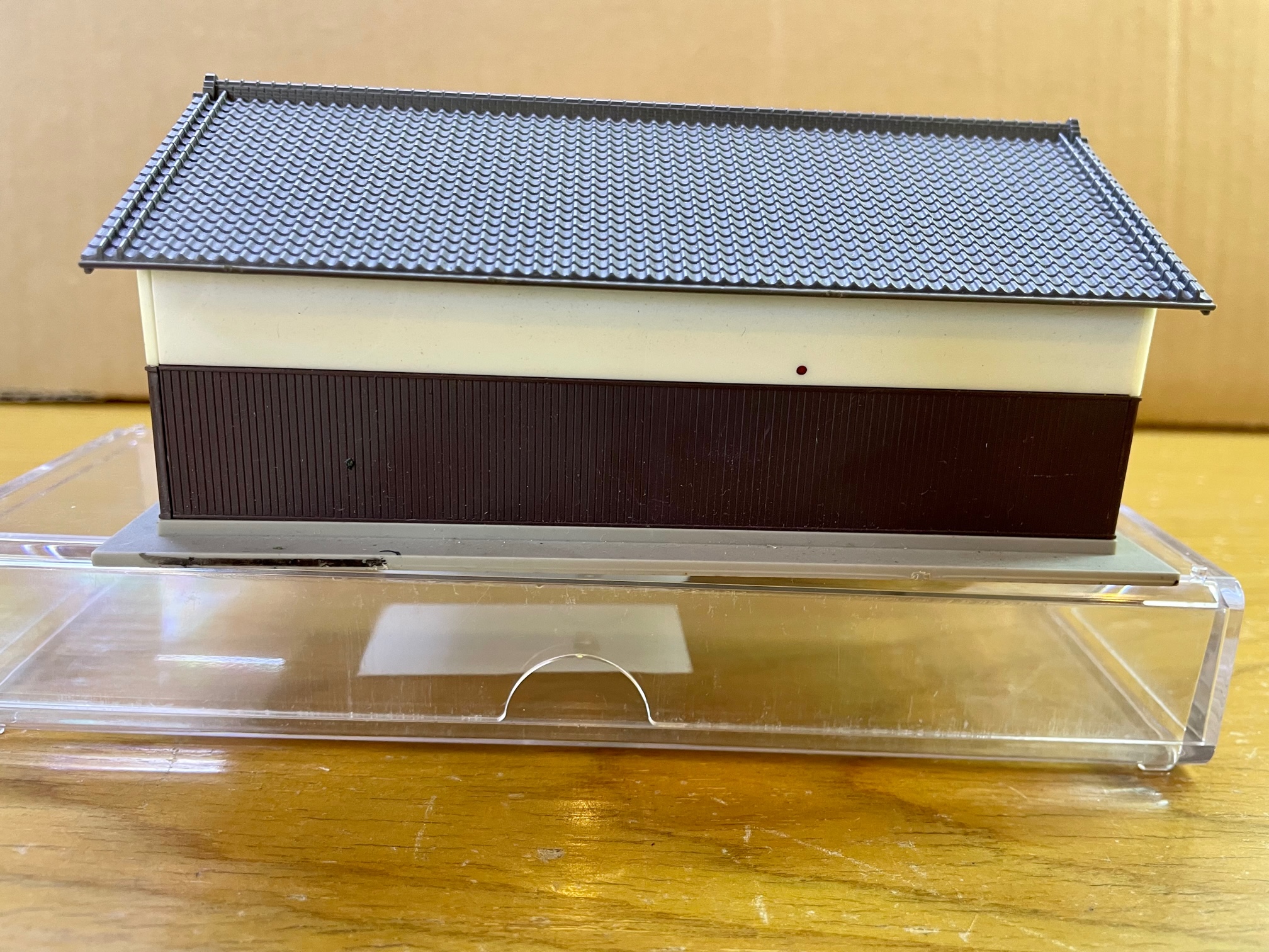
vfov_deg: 53.1
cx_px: 634
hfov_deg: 67.3
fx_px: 953
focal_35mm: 26
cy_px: 476
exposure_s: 1/50
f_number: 1.6
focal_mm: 4.2
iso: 160
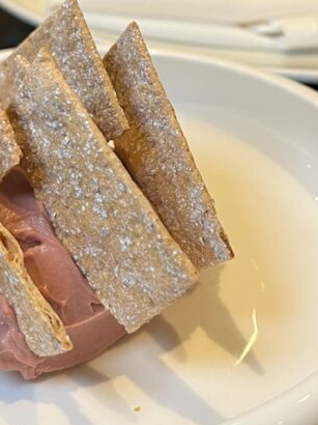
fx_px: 797
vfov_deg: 29.0
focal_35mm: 65
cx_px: 183
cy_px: 67
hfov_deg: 22.5
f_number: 1.6
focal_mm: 5.1
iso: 125
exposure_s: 1/50
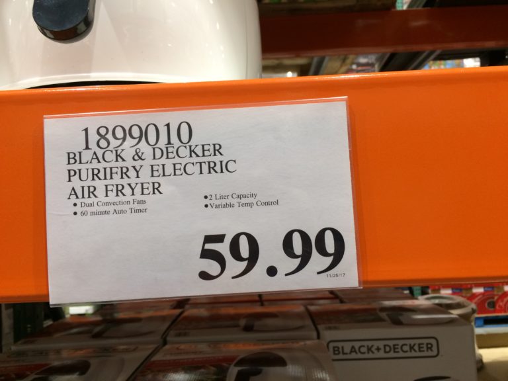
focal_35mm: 29
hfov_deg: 61.7
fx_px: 426
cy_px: 190
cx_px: 254
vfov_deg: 48.2
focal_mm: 4.15
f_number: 2.2
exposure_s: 1/33
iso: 125
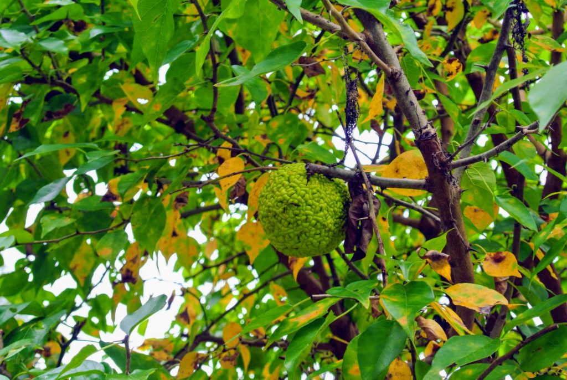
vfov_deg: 16.9
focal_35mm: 81
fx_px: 1278
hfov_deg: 25.0
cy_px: 190
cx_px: 284
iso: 140
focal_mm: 30
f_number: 5.6
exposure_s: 1/60
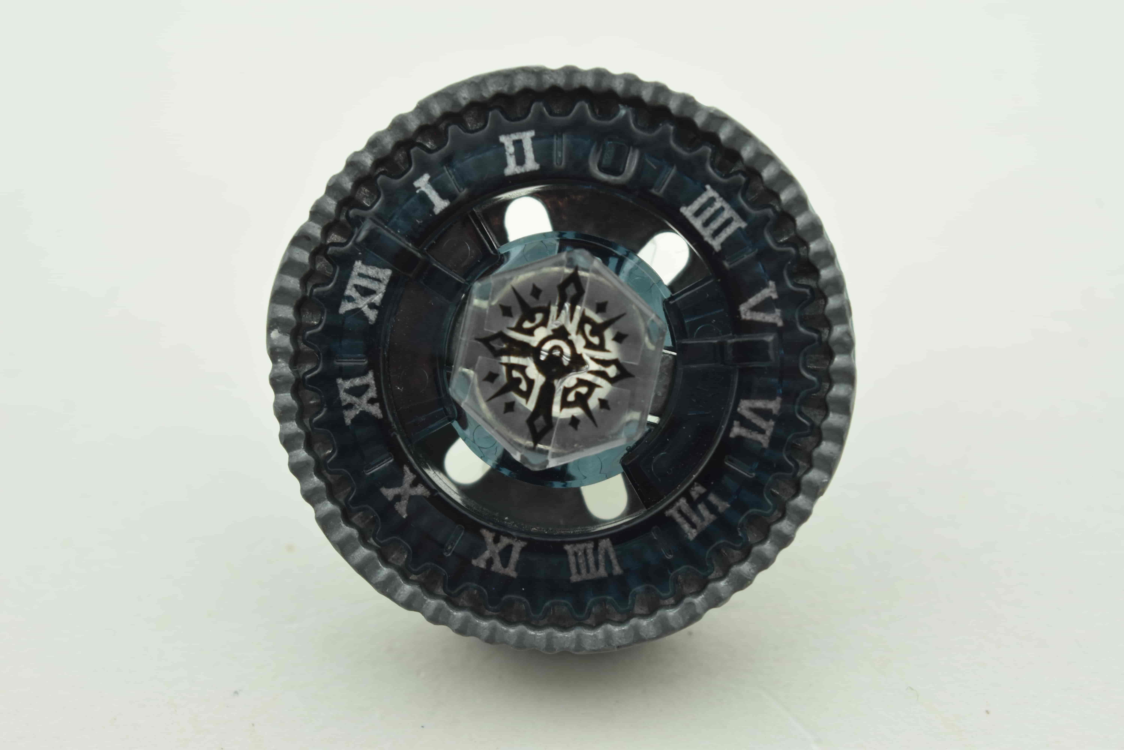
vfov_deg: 16.6
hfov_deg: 24.6
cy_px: 375
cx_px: 562
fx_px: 2576
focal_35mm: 82
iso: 400
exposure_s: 1/200
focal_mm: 55
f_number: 7.1
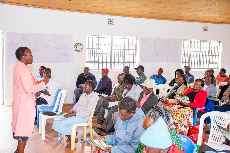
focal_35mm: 45
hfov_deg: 43.6
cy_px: 76
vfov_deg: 29.9
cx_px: 115
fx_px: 288
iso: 1250
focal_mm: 30
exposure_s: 1/100
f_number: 4
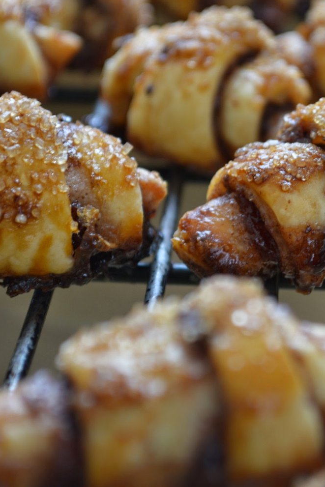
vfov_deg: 16.4
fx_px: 1689
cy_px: 243
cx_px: 266
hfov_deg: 11.0
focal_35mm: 125
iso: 100
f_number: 5.6
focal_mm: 55
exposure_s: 1/30
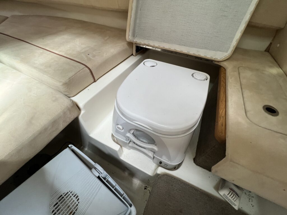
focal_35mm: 13
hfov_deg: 106.2
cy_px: 108
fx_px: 108
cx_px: 144
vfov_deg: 89.9
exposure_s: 1/99
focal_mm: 1.57
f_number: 1.8
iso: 64
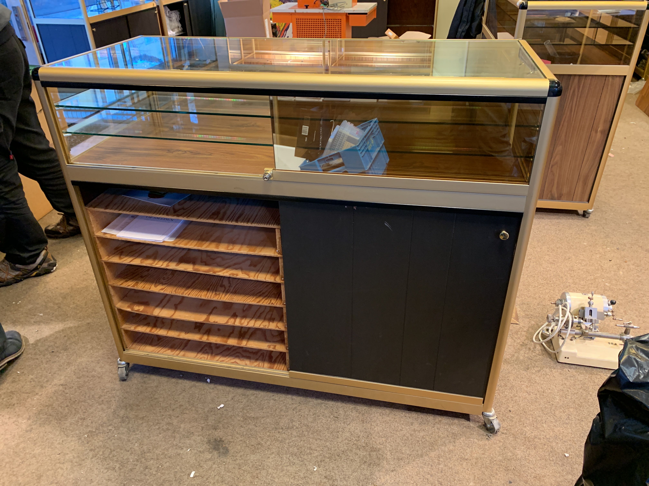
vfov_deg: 53.1
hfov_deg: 67.3
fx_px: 487
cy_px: 243
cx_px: 324
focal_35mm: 26
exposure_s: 1/50
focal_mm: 4.25
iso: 250
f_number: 1.8
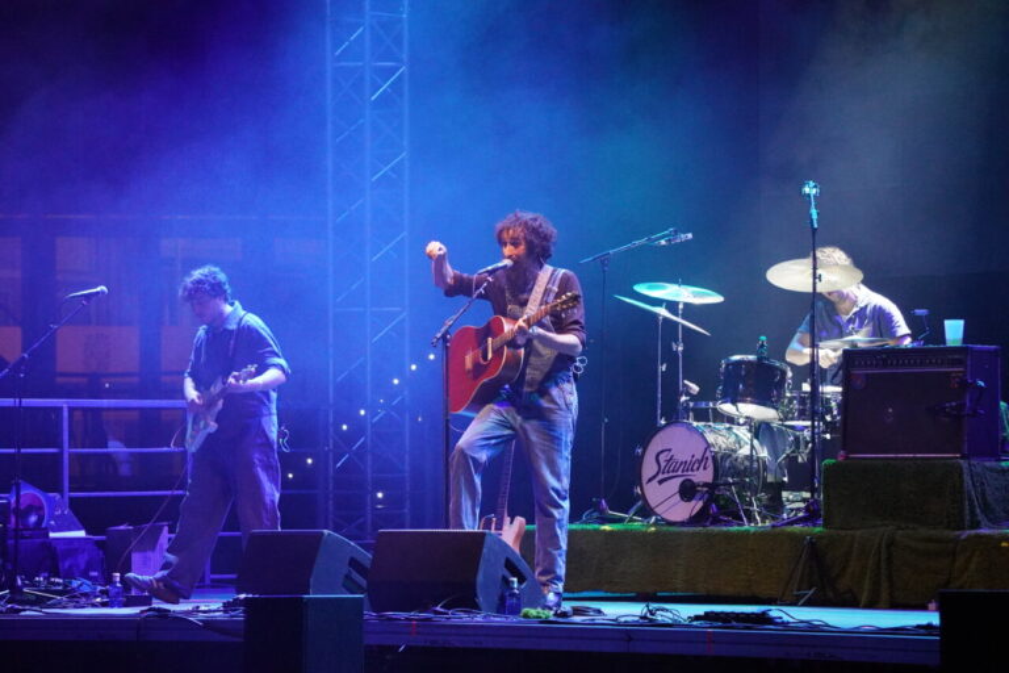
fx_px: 4498
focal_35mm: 160
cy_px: 336
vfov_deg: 8.6
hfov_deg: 12.8
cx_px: 504
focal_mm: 107
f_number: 5.6
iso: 6400
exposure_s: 1/160
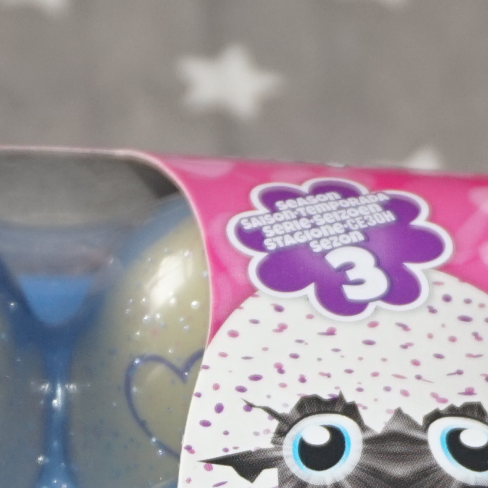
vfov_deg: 7.6
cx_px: -58
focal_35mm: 227
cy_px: 695
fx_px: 3617
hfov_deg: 7.7
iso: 200
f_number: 4.5
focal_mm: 27
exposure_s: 1/60
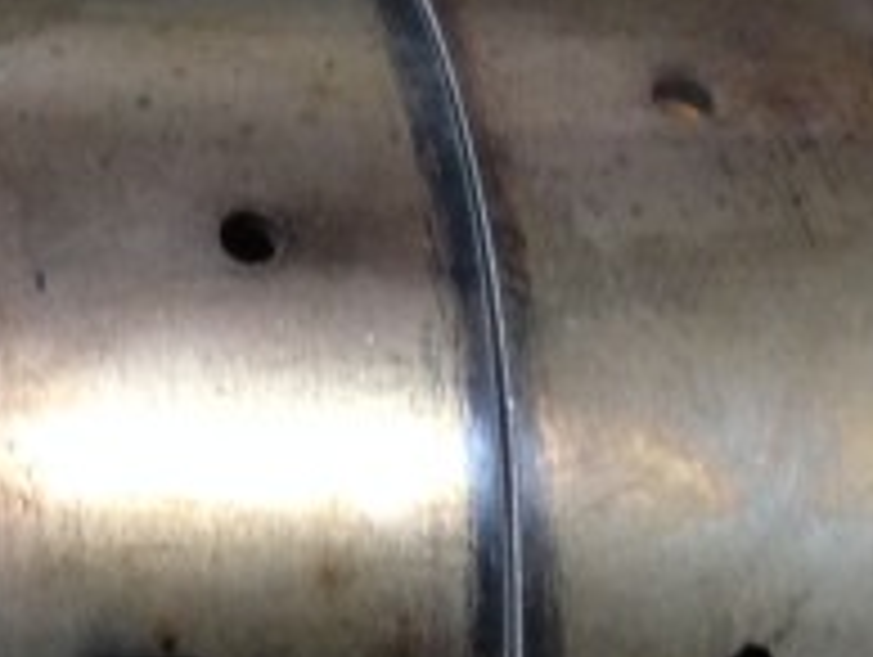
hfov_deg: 10.8
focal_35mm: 174
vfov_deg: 8.5
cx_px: -598
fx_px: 4394
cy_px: 104
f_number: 2.4
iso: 160
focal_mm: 4.12
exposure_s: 1/20
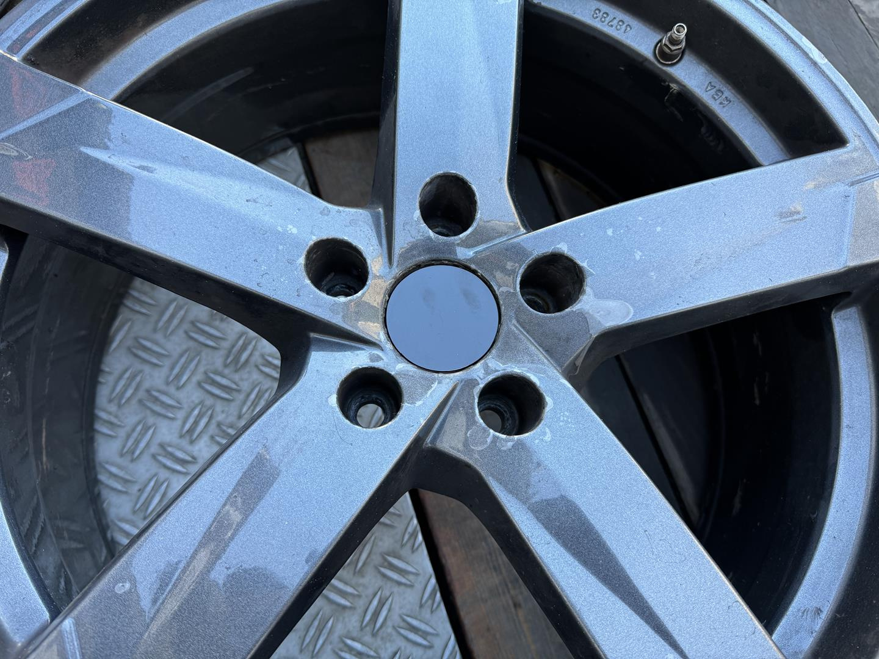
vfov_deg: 56.8
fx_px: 609
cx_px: 440
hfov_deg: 71.6
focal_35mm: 24
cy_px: 330
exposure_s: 1/121
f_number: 1.78
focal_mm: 6.86
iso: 100
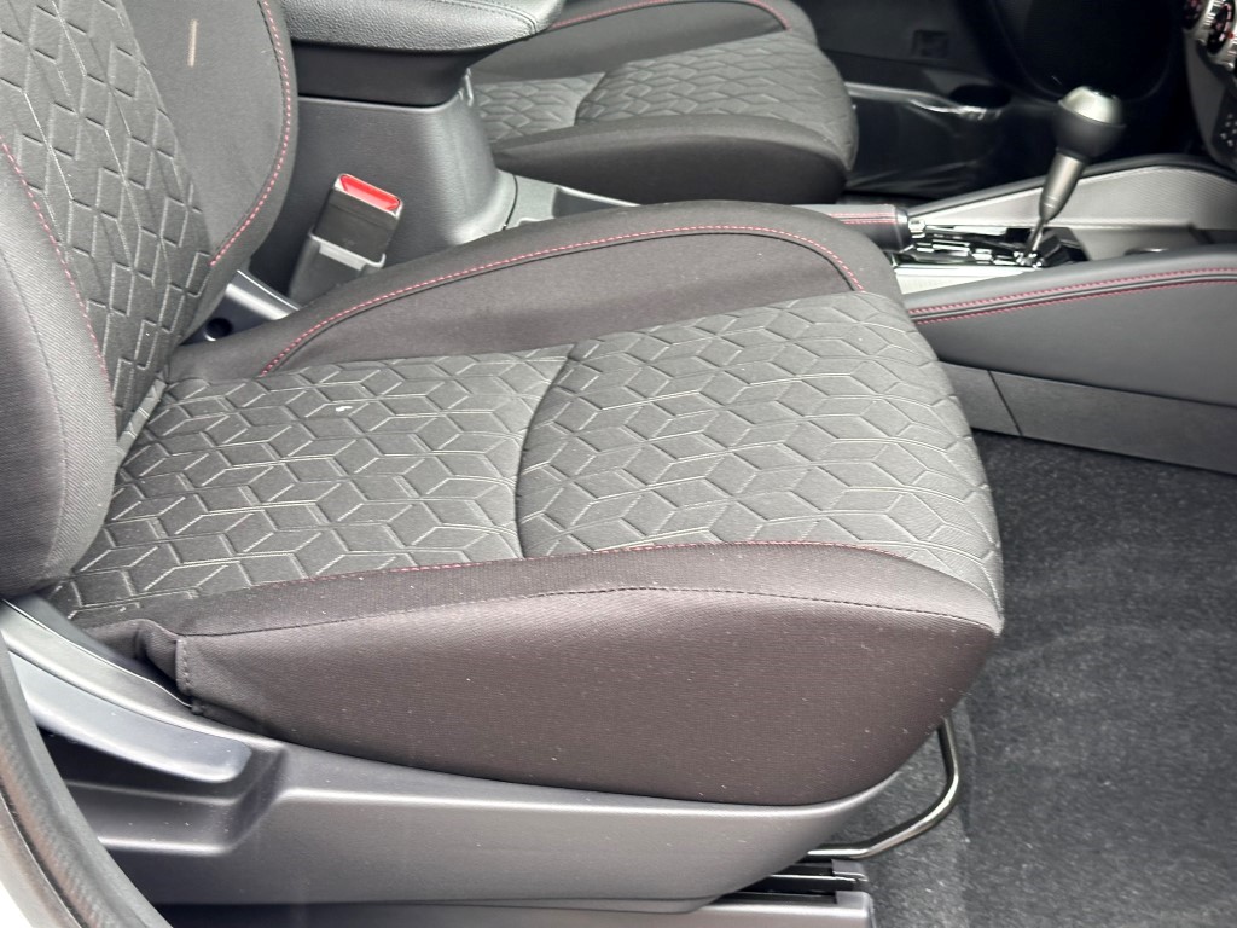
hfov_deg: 39.7
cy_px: 464
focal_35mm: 48
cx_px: 618
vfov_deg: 30.3
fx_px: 1715
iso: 250
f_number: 1.78
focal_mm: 6.86
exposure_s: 1/47
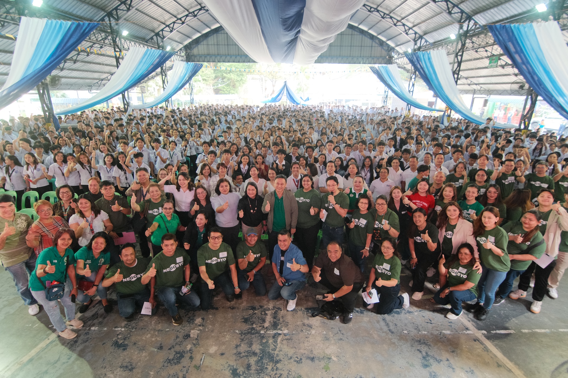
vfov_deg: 70.4
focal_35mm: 17
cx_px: 284
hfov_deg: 93.3
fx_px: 268
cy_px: 189
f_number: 3.5
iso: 4000
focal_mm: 11
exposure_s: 1/125
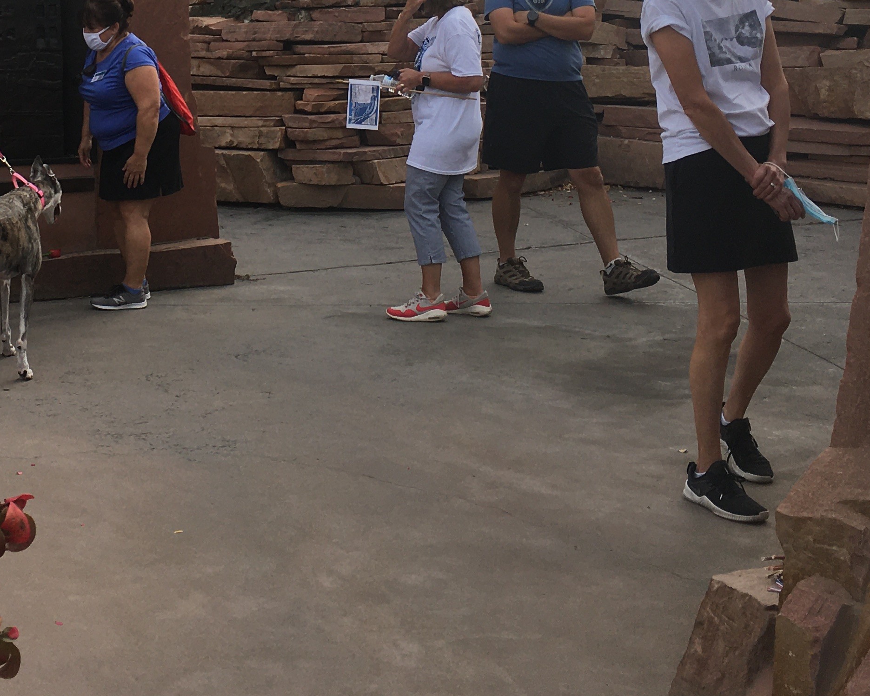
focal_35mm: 61
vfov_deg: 24.1
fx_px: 1571
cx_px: 145
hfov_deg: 30.1
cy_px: 31
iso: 25
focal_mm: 4.15
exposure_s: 1/894
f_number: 2.2
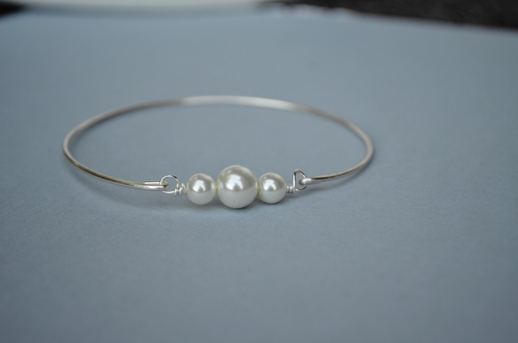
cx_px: 259
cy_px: 172
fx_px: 1185
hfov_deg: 24.7
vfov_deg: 16.5
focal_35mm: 82
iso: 220
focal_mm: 55
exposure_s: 1/125
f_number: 5.6
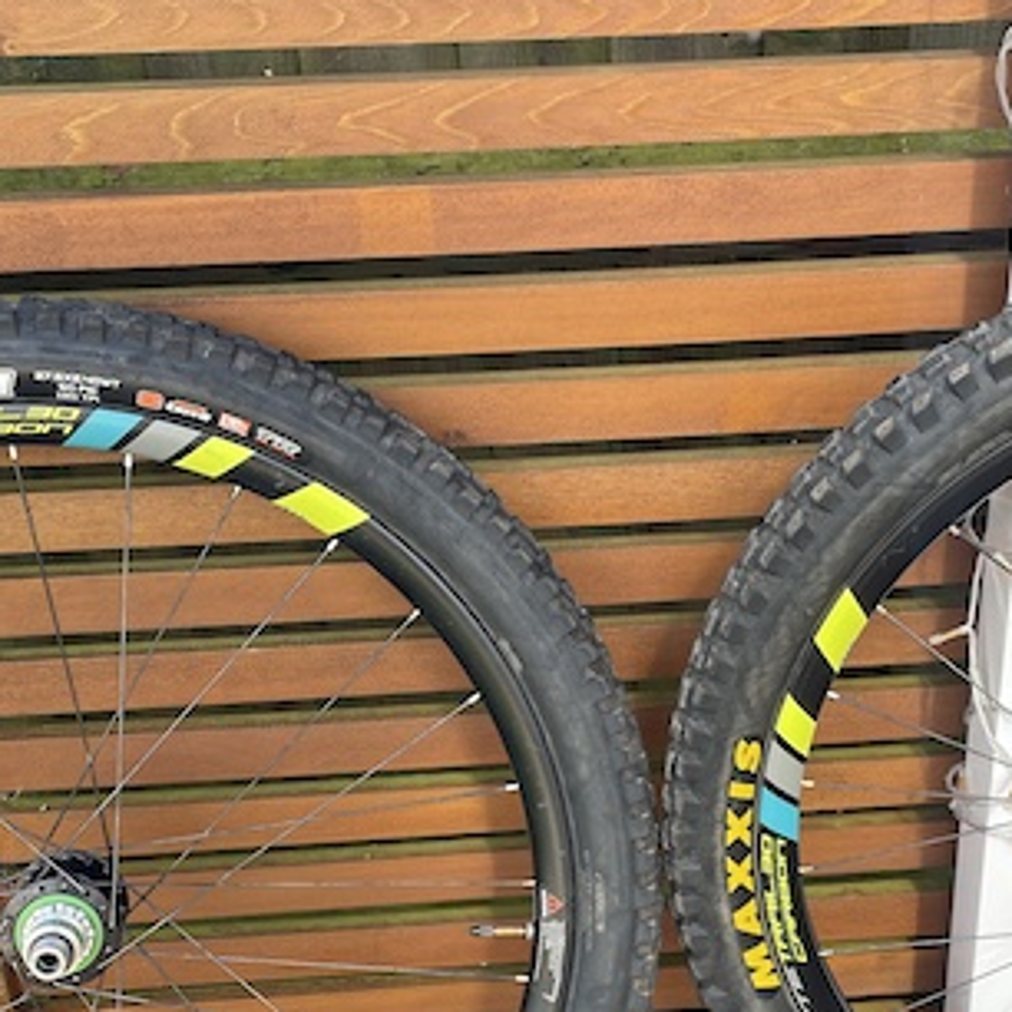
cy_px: 777
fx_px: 1985
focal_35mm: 60
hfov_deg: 28.5
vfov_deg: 28.1
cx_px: 655
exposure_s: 1/258
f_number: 1.6
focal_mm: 4.2
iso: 32
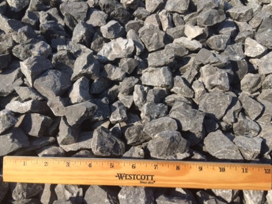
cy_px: 102
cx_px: 136
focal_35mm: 29
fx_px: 228
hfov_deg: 61.6
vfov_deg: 48.3
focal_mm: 4.15
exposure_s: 1/1866
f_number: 2.2
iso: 32
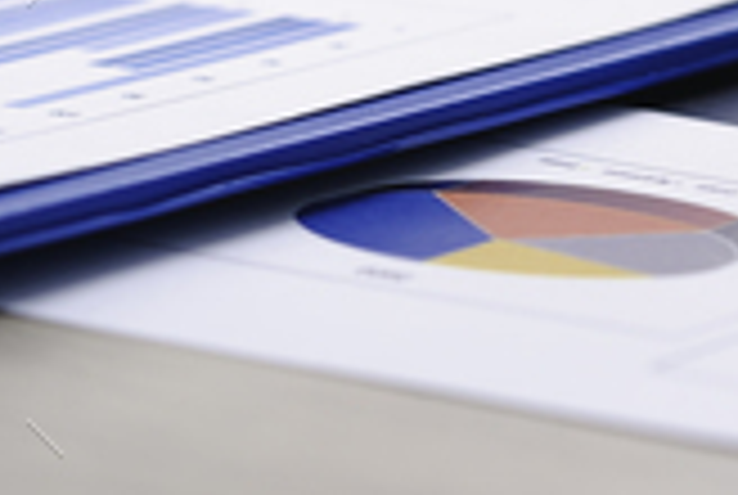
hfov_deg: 6.6
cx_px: 1148
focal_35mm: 305
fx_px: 6264
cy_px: -254
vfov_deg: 4.5
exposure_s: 1/100
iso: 200
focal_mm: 85
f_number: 3.5
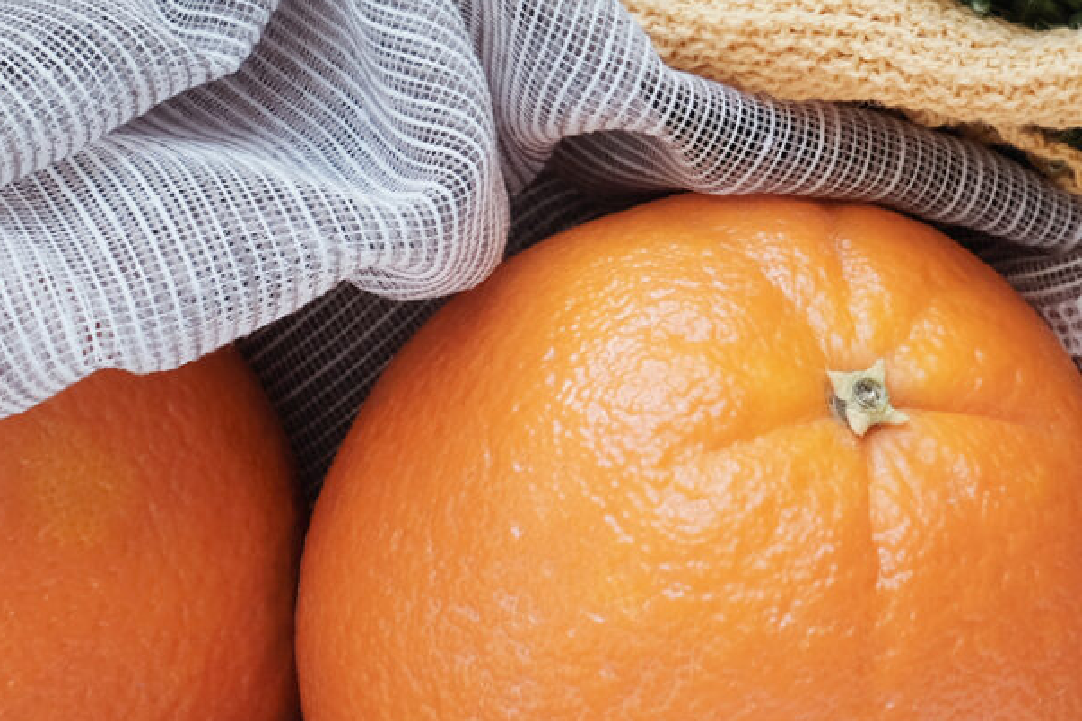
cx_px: 1039
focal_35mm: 105
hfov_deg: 19.0
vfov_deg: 12.6
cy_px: -264
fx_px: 3156
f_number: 8
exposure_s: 1/45
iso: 500
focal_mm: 22
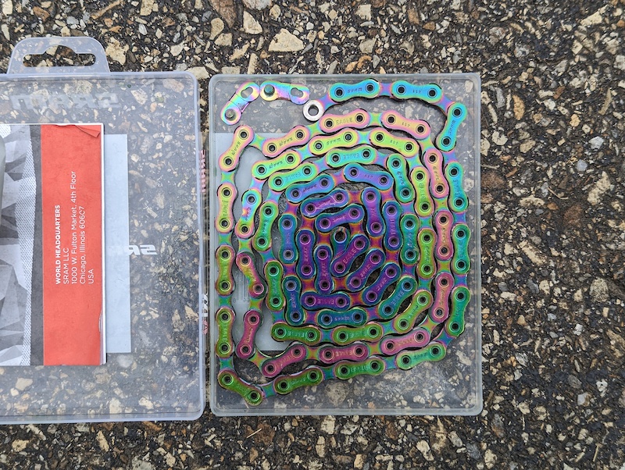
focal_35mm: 48
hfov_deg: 39.6
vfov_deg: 30.3
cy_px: 235
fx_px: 868
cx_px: 312
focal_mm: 6.81
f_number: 1.85
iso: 46
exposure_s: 1/227
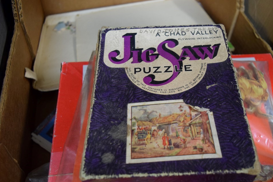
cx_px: 160
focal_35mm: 36
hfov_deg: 52.8
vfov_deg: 36.9
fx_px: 273
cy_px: 99
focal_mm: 20
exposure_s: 1/60
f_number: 3.5
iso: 1600
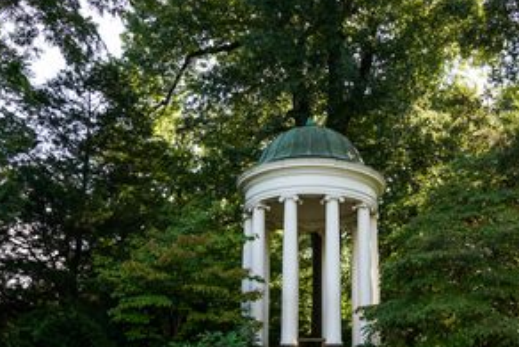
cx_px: 322
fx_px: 534
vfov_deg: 35.5
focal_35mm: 37
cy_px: 244
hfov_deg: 51.4
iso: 100
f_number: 4
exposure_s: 1/160
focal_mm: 24
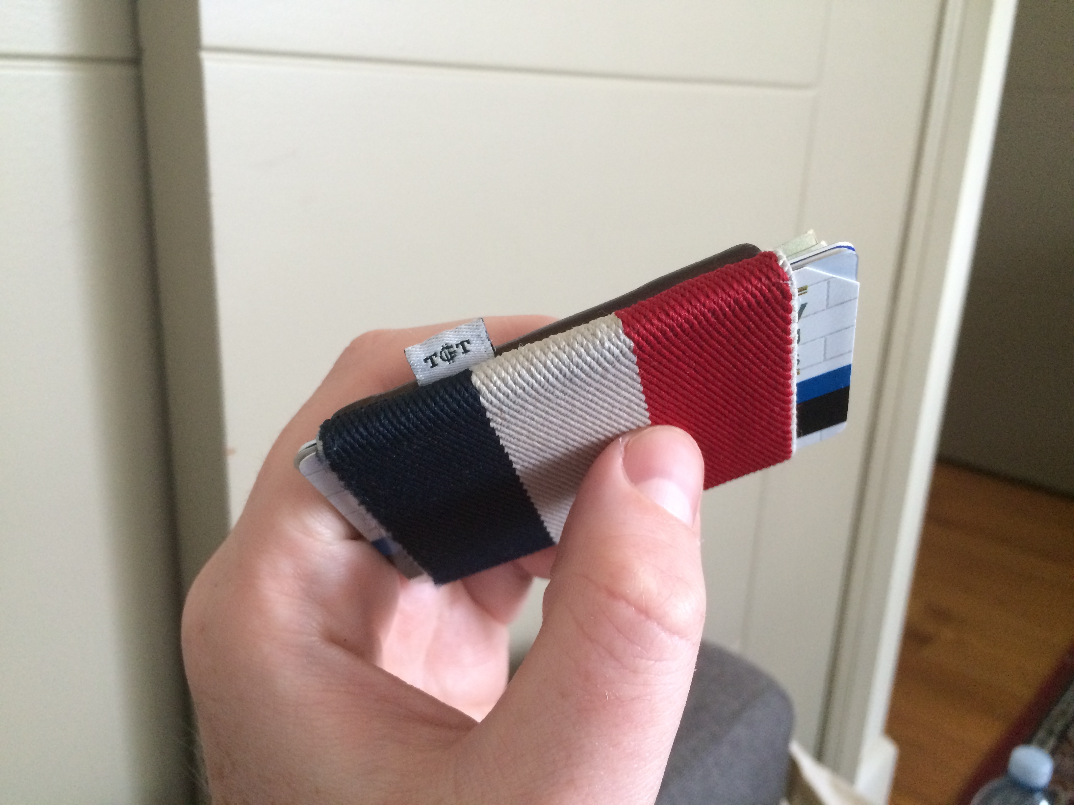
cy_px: 402
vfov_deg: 48.2
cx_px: 537
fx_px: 900
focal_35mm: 29
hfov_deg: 61.7
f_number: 2.2
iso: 200
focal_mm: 4.15
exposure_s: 1/30
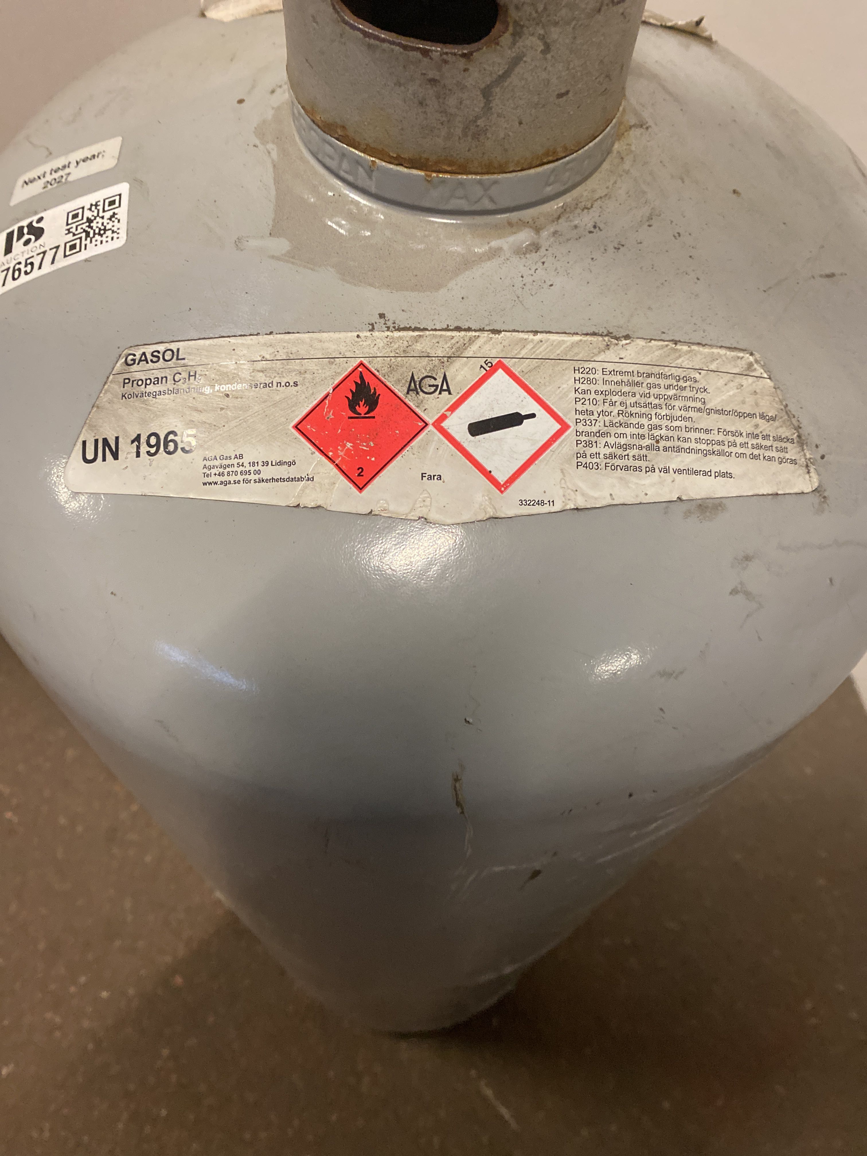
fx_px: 868
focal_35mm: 26
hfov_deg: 53.1
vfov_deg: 67.3
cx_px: 434
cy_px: 578
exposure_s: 1/50
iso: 500
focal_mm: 4.25
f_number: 1.8
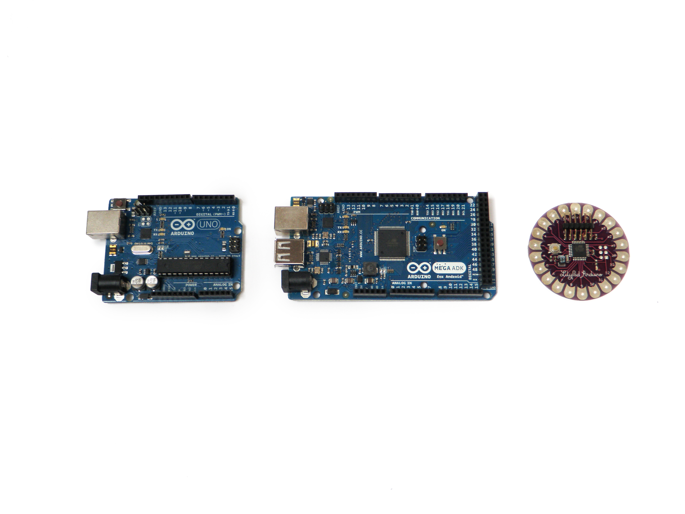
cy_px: 257
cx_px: 342
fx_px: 712
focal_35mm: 36
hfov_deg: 51.4
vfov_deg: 39.7
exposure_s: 1/100
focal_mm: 6.53
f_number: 4.1
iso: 50
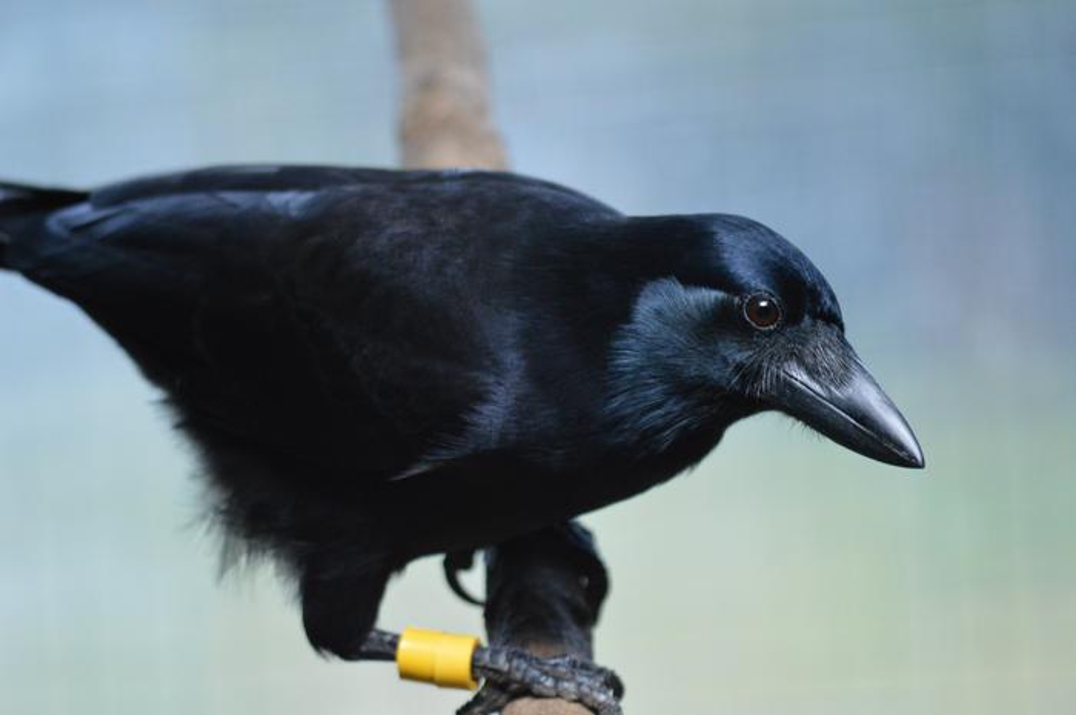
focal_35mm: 450
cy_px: 358
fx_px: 13434
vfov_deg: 3.0
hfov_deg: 4.6
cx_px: 538
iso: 2200
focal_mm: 300
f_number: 5.6
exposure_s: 1/500
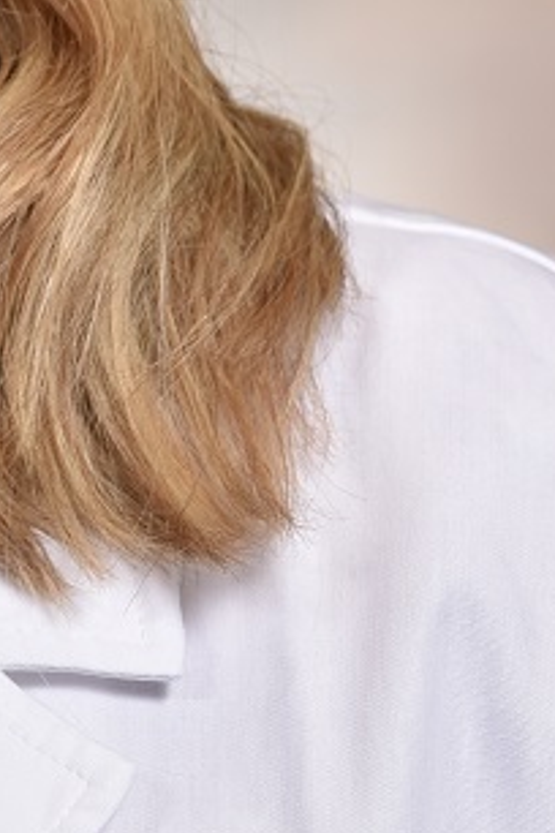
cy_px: 33
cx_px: -503
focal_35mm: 981
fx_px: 22684
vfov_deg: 2.1
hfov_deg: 1.4
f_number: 6.3
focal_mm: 200
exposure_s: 1/160
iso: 250
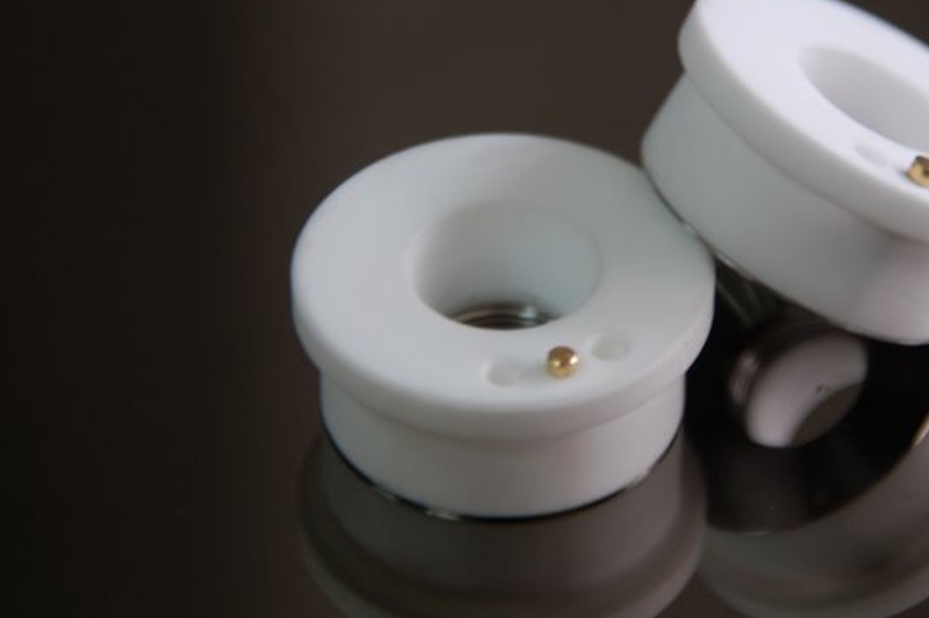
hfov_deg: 5.2
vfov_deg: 3.5
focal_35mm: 395
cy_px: 216
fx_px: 10180
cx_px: 648
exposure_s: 1/15
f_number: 6
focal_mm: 175
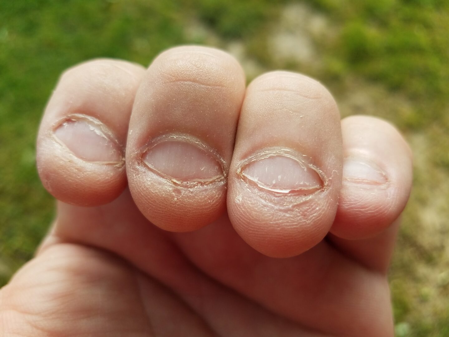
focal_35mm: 26
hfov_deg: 67.3
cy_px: 168
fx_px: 337
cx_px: 224
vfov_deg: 53.1
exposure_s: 1/340
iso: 40
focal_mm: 4.2
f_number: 1.7
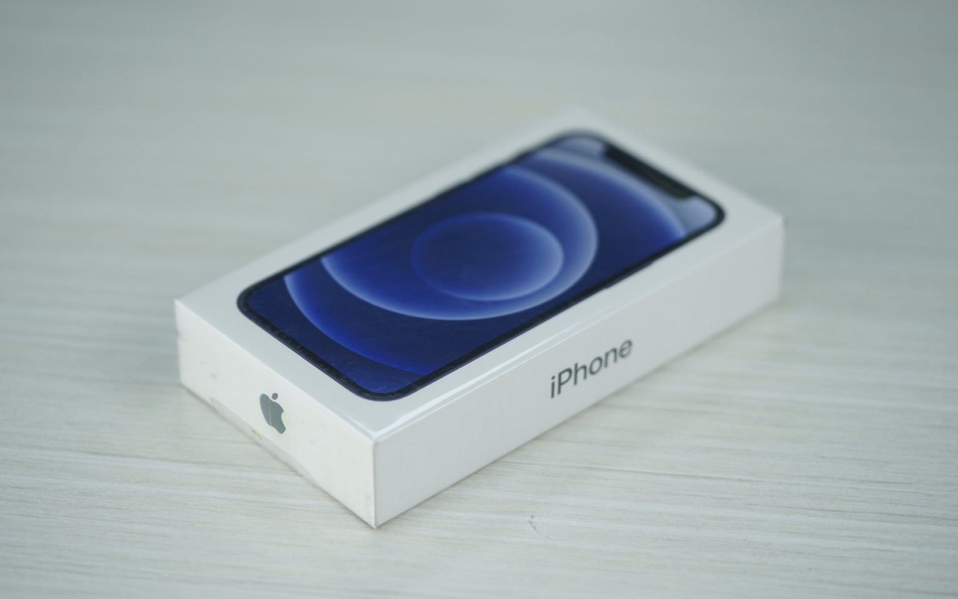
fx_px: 2402
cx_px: 480
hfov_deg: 22.6
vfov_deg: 14.2
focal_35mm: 92
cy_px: 298
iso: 100
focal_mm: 90
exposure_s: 1/125
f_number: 2.8
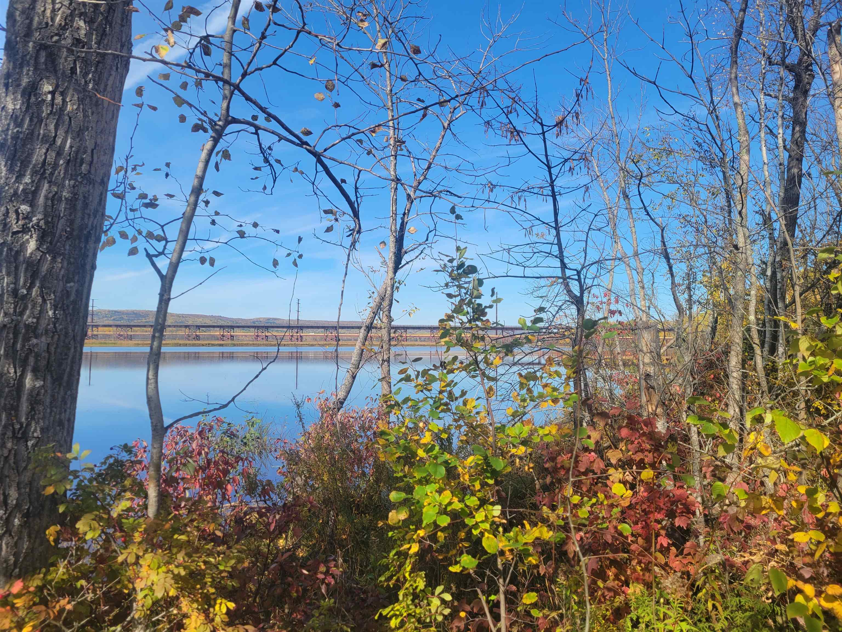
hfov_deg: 67.3
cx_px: 421
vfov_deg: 53.1
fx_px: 632
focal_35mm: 26
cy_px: 316
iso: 40
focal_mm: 5.4
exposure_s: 1/1859
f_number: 1.8
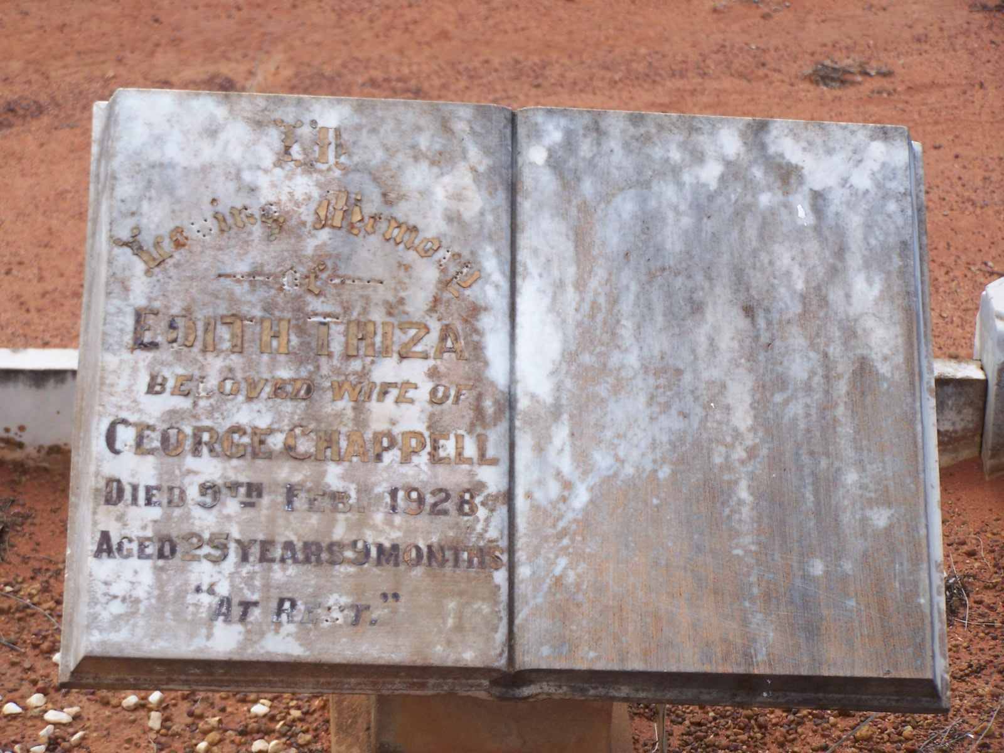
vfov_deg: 12.7
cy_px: 376
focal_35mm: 117
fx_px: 3393
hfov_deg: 16.8
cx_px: 502
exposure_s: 1/500
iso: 64
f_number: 3.3
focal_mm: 19.4
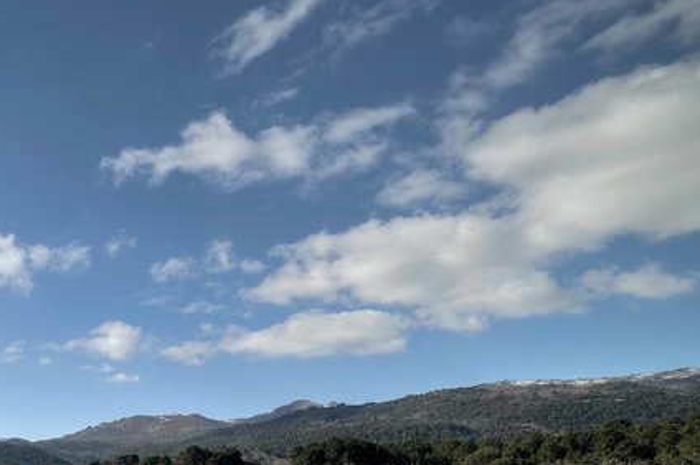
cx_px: -79
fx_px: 641
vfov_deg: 35.5
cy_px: 479
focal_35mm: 33
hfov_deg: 43.5
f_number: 5.6
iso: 200
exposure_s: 1/1000
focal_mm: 14
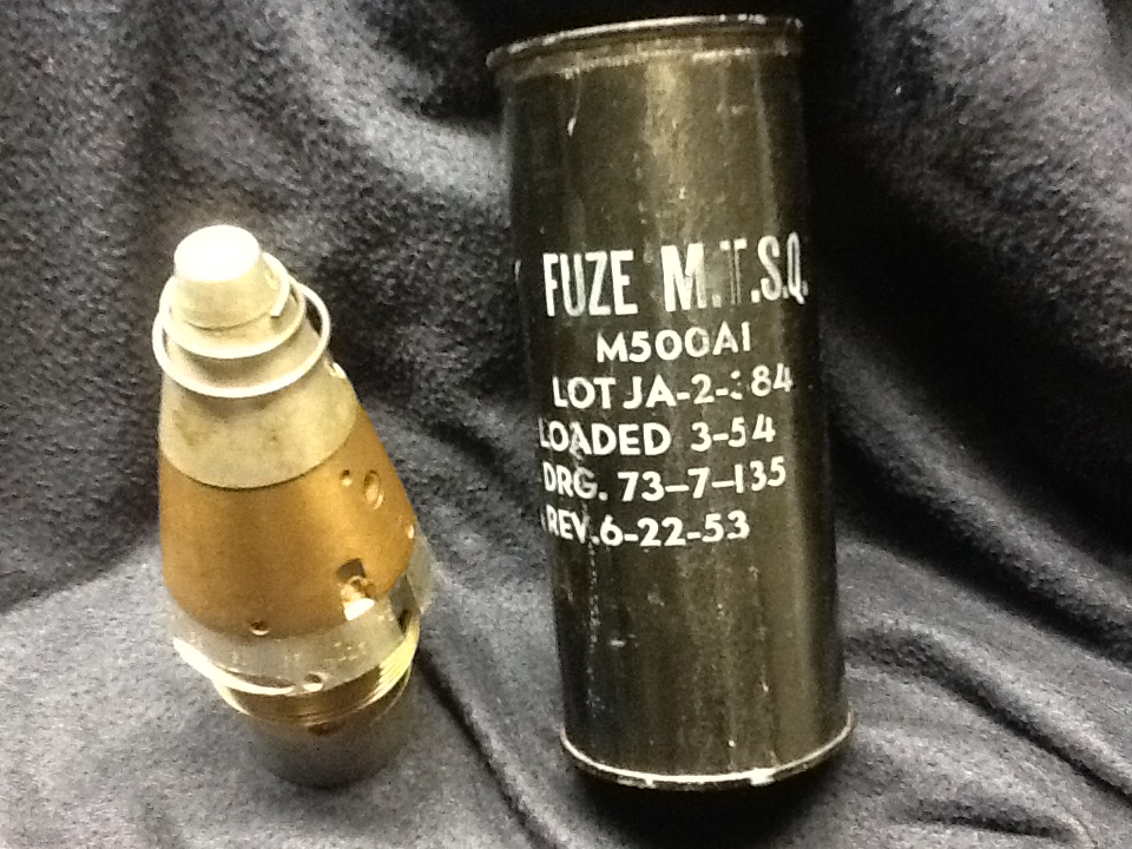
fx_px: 1439
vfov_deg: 32.9
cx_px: 566
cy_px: 424
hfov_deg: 42.9
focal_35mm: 44
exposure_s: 1/15
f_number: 2.4
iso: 500
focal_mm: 2.03
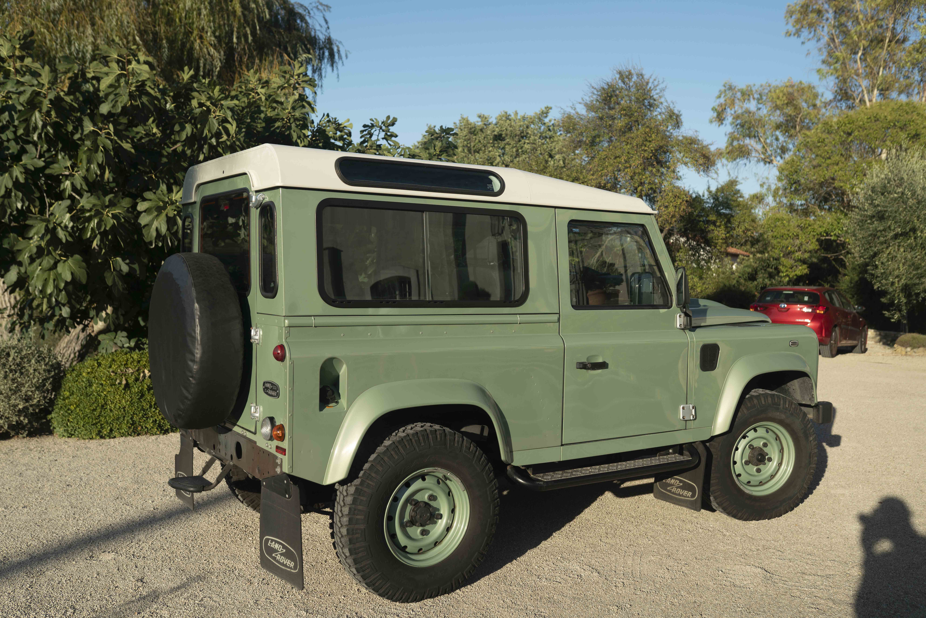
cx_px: 463
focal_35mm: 35
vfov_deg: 37.9
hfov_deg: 54.4
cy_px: 309
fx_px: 900
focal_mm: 35
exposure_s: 1/160
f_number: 4.5
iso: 200
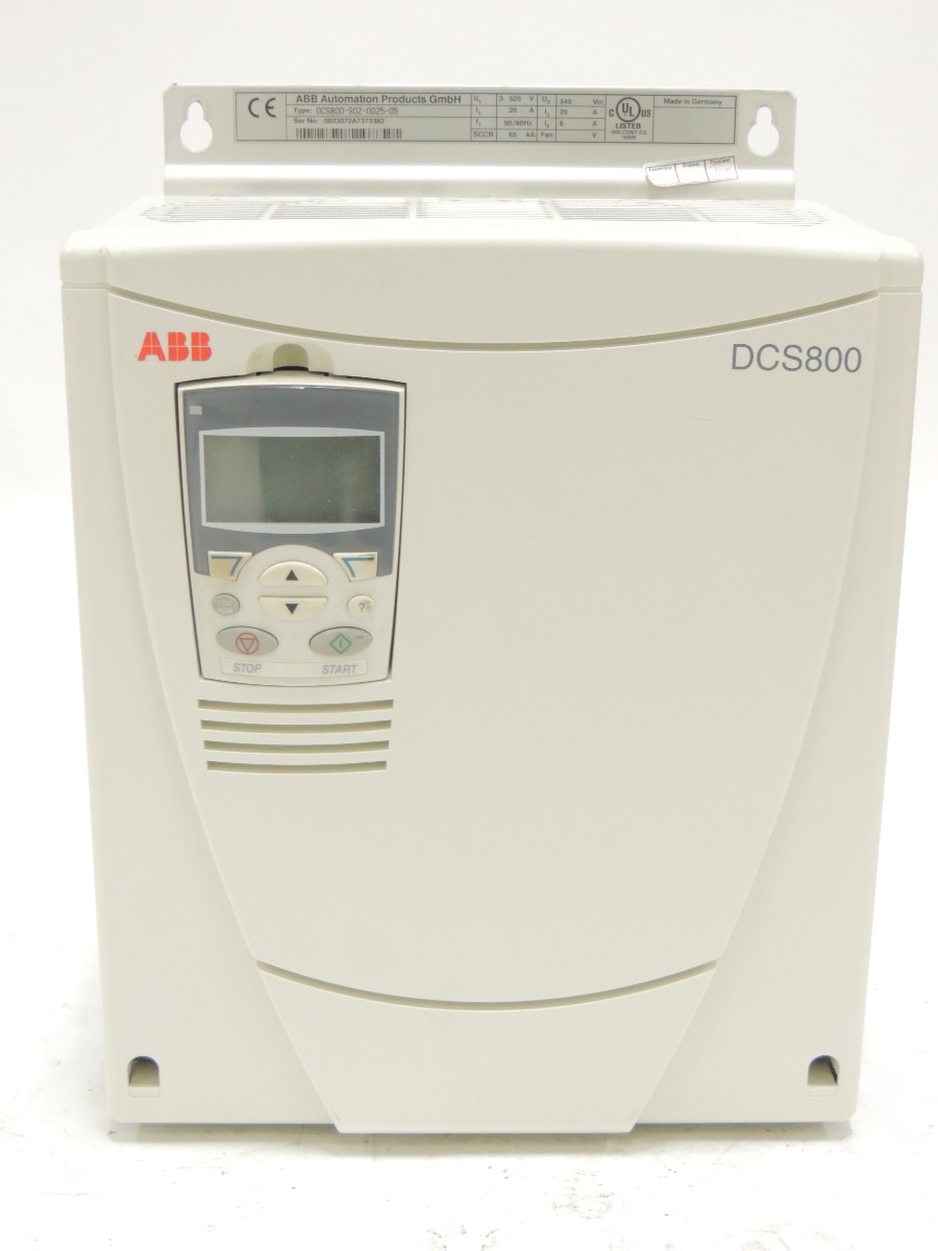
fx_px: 1806
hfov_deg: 29.1
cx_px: 469
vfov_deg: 38.2
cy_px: 626
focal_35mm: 50
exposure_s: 1/13
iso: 400
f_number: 3.6
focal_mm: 8.9
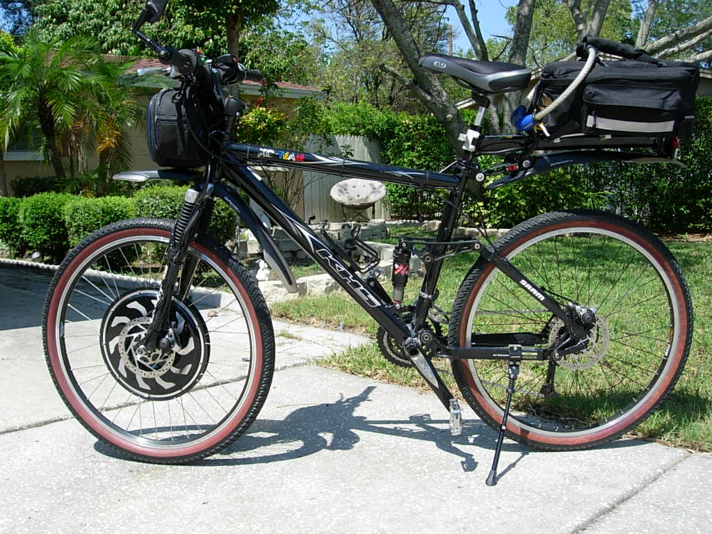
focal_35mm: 38
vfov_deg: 37.7
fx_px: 782
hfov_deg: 49.0
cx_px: 356
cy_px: 267
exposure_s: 1/418
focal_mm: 7.8
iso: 64
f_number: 4.8
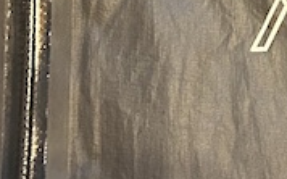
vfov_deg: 10.1
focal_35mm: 124
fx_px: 969
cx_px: 302
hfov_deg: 16.4
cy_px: -121
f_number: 1.5
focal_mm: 5.7
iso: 500
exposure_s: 1/40
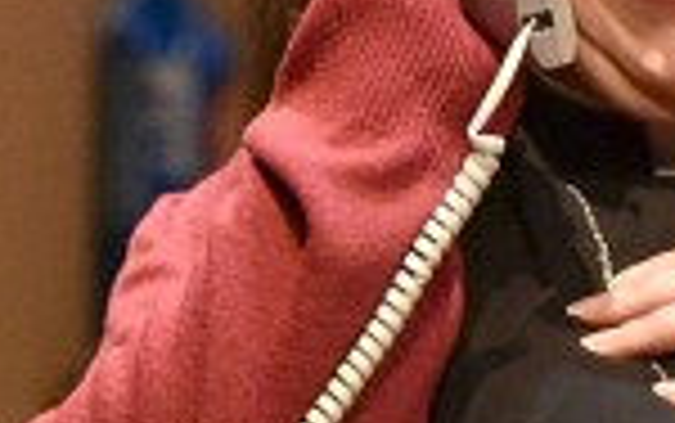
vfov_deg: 0.7
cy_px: 464
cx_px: 464
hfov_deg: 1.1
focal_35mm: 1833
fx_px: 33745
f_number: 5.6
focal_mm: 300
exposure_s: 1/500
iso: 12800
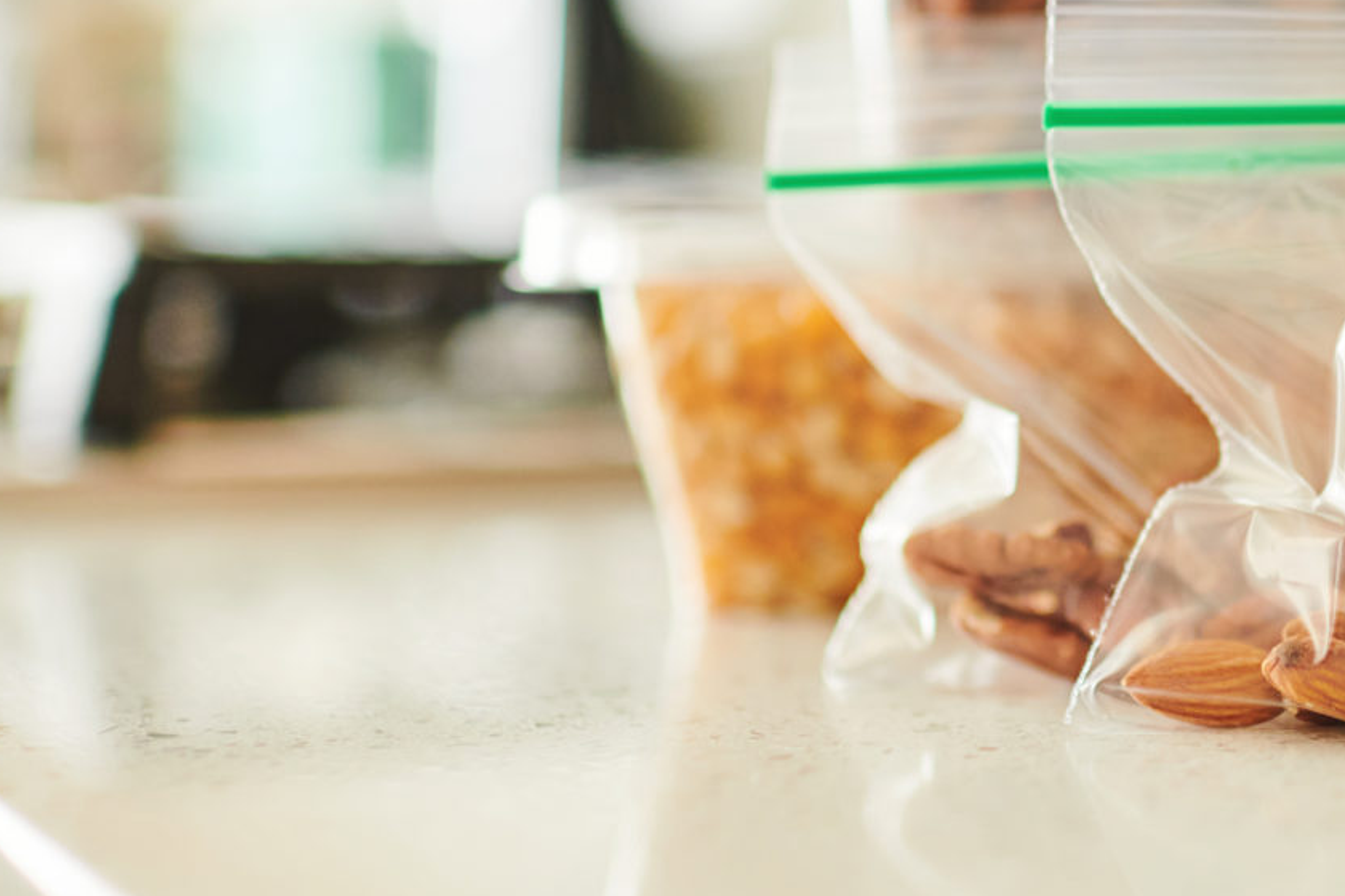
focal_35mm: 80
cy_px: 158
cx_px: 1169
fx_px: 2989
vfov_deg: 16.9
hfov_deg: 24.7
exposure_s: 1/100
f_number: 2.2
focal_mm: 35
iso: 500
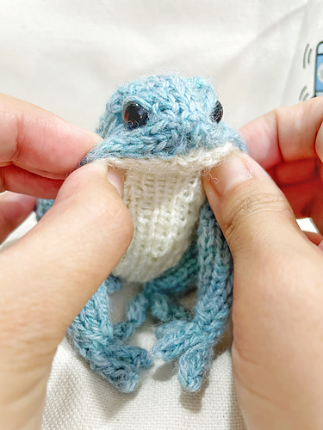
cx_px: 162
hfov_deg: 53.1
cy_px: 215
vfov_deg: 67.3
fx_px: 323
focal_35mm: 26
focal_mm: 4.2
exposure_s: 1/60
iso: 200
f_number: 1.6
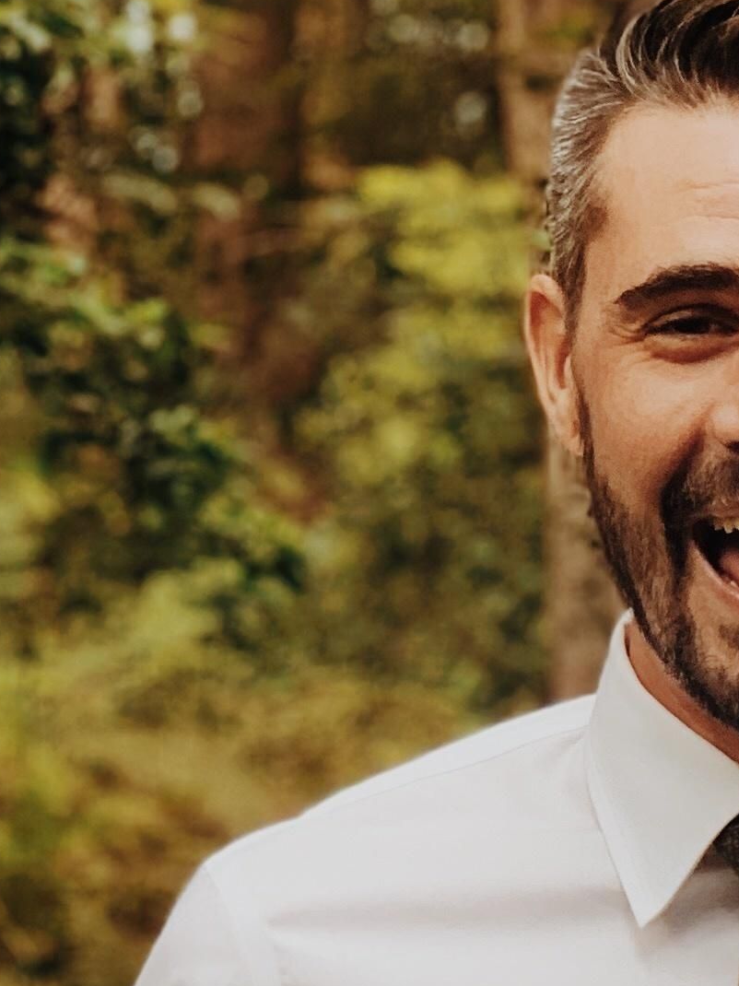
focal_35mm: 196
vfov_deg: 9.9
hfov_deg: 7.4
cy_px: 1270
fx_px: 5581
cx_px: 1217
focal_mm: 6
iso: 80
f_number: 2.4
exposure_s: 1/122
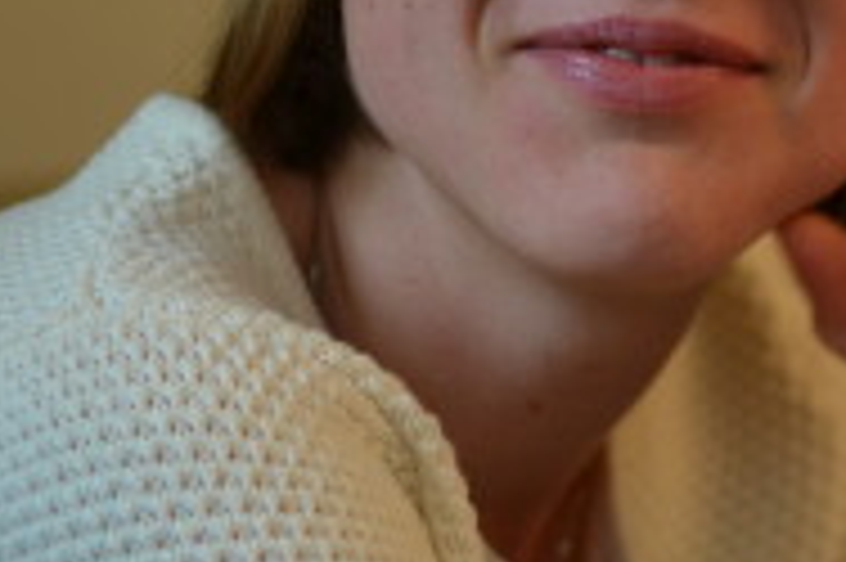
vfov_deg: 9.8
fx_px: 3271
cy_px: 74
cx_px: 716
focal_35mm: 139
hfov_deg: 14.6
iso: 400
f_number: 1.8
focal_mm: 35
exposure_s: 1/60
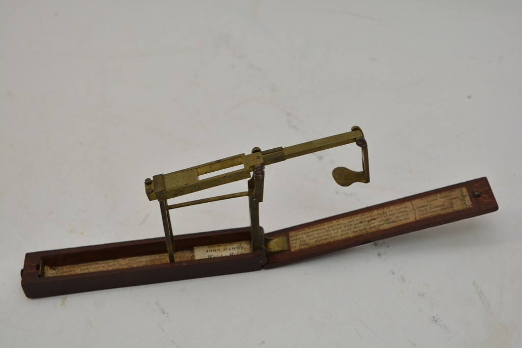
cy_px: 174
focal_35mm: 60
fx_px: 870
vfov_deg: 22.6
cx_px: 261
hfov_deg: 33.4
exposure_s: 1/80
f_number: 6.3
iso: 320
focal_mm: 40
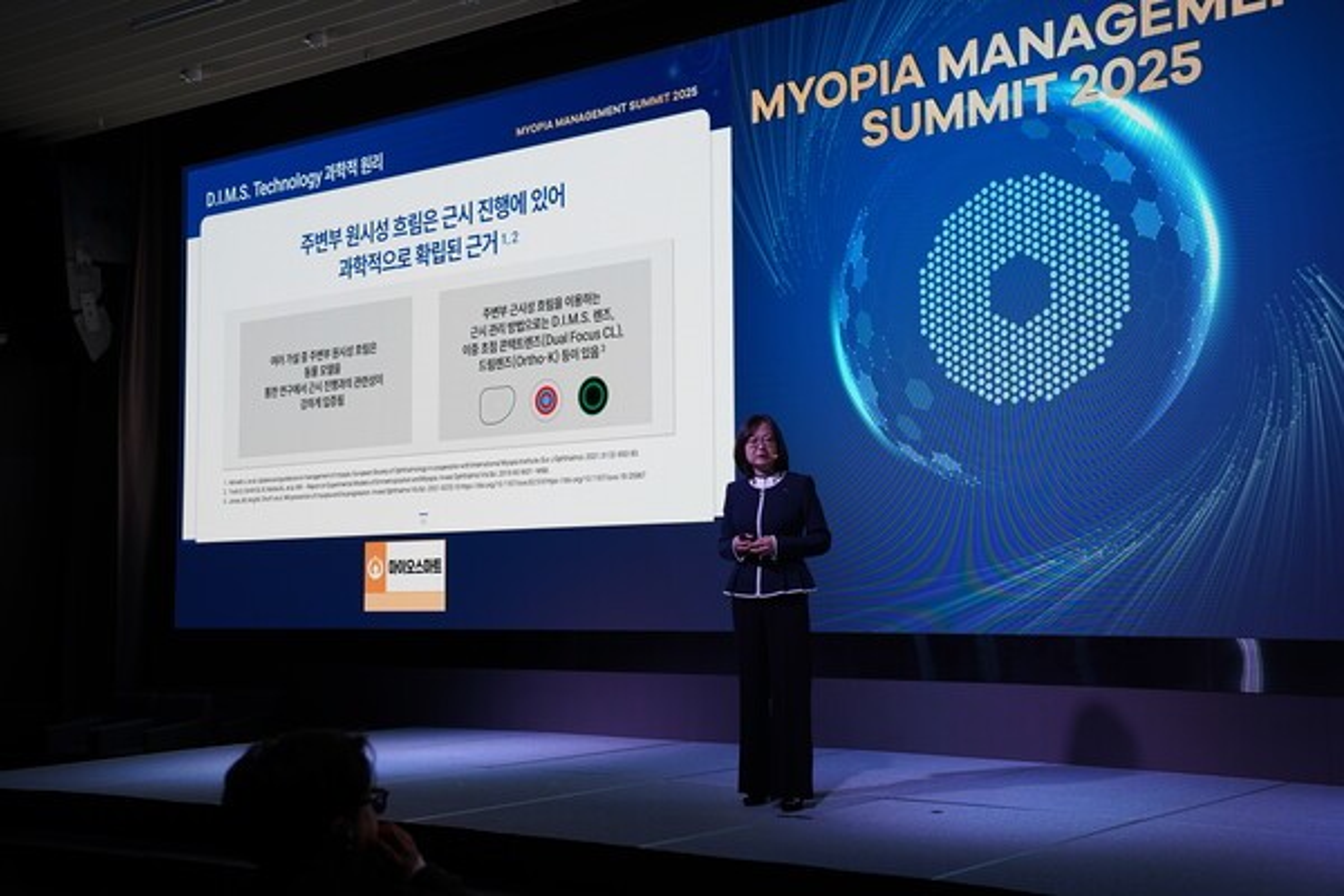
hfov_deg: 43.6
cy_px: 448
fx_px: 1680
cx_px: 672
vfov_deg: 29.9
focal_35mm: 45
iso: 125
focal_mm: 45
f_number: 4
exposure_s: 1/60
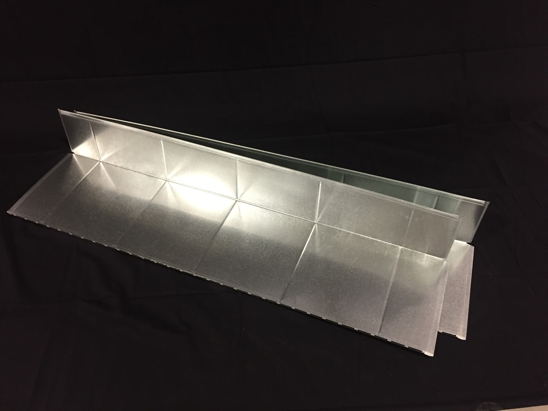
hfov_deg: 61.7
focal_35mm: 29
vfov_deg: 48.2
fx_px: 459
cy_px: 206
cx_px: 274
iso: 200
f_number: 2.2
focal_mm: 4.15
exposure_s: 1/30
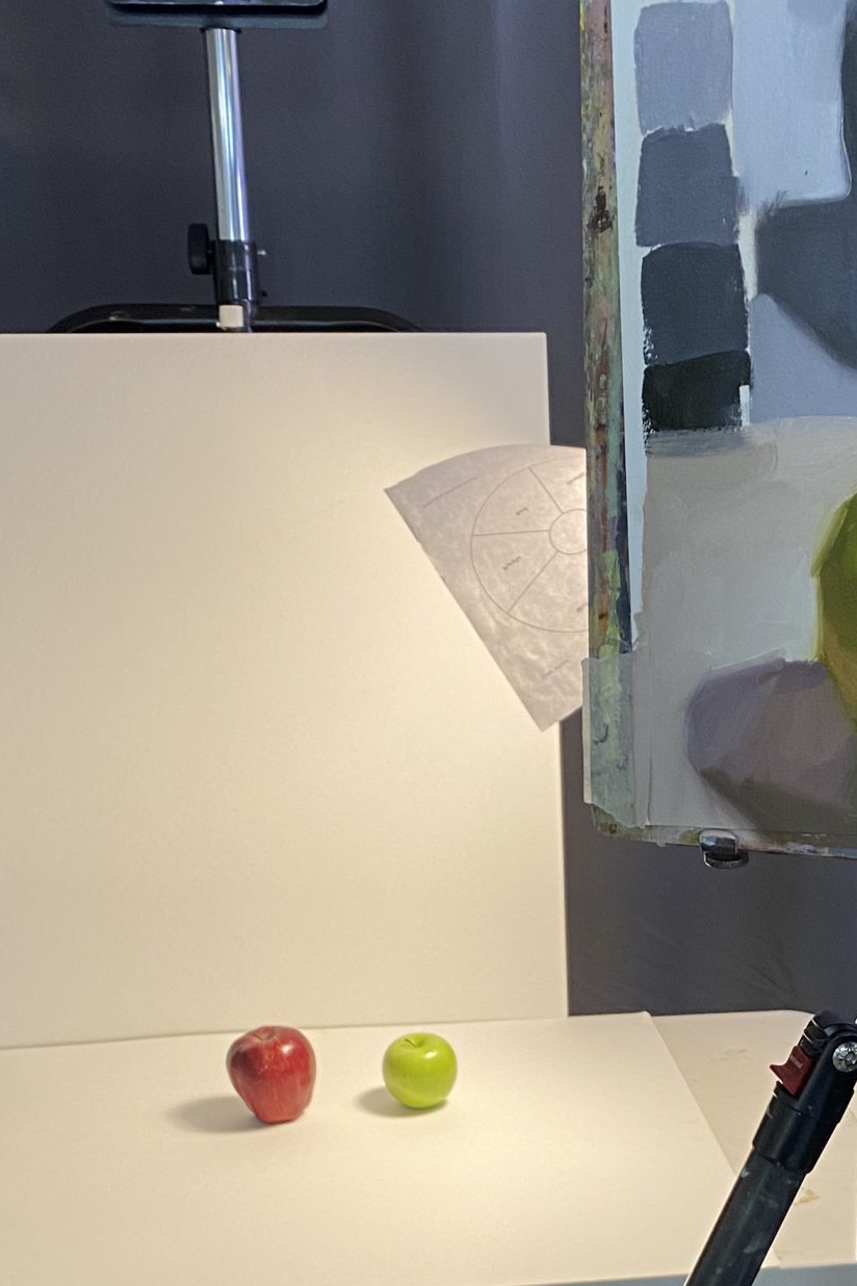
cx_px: 687
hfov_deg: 23.8
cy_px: 1059
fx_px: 2000
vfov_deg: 34.4
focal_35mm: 56
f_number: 1.8
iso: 80
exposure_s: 1/60
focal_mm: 4.25
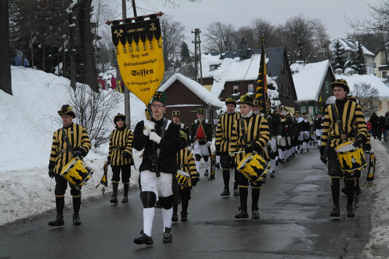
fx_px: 908
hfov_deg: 24.2
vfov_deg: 16.3
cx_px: 194
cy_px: 130
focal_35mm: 84
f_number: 5.6
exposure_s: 1/80
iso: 800
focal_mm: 55
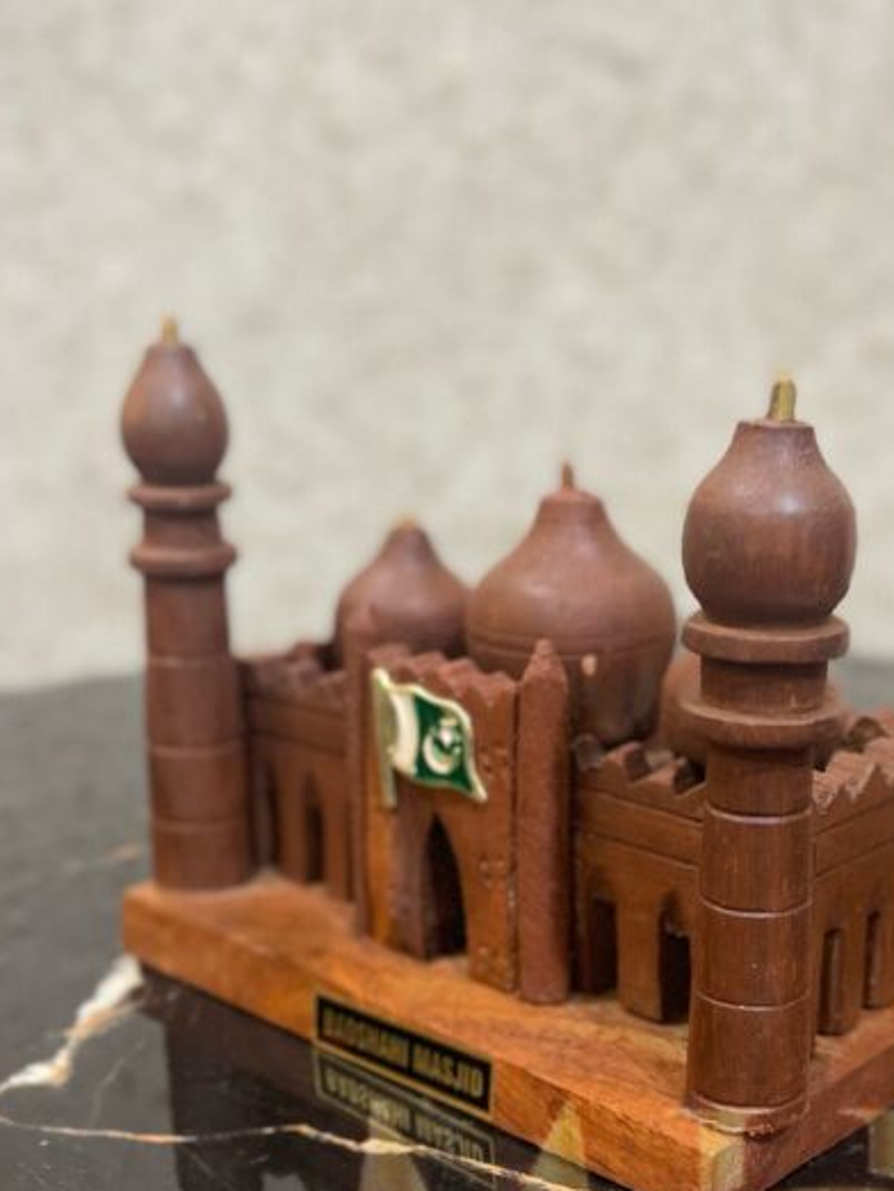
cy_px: 653
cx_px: 598
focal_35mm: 51
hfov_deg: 28.4
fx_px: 1755
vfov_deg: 37.4
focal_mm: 5.1
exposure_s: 1/25
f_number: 1.6
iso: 640
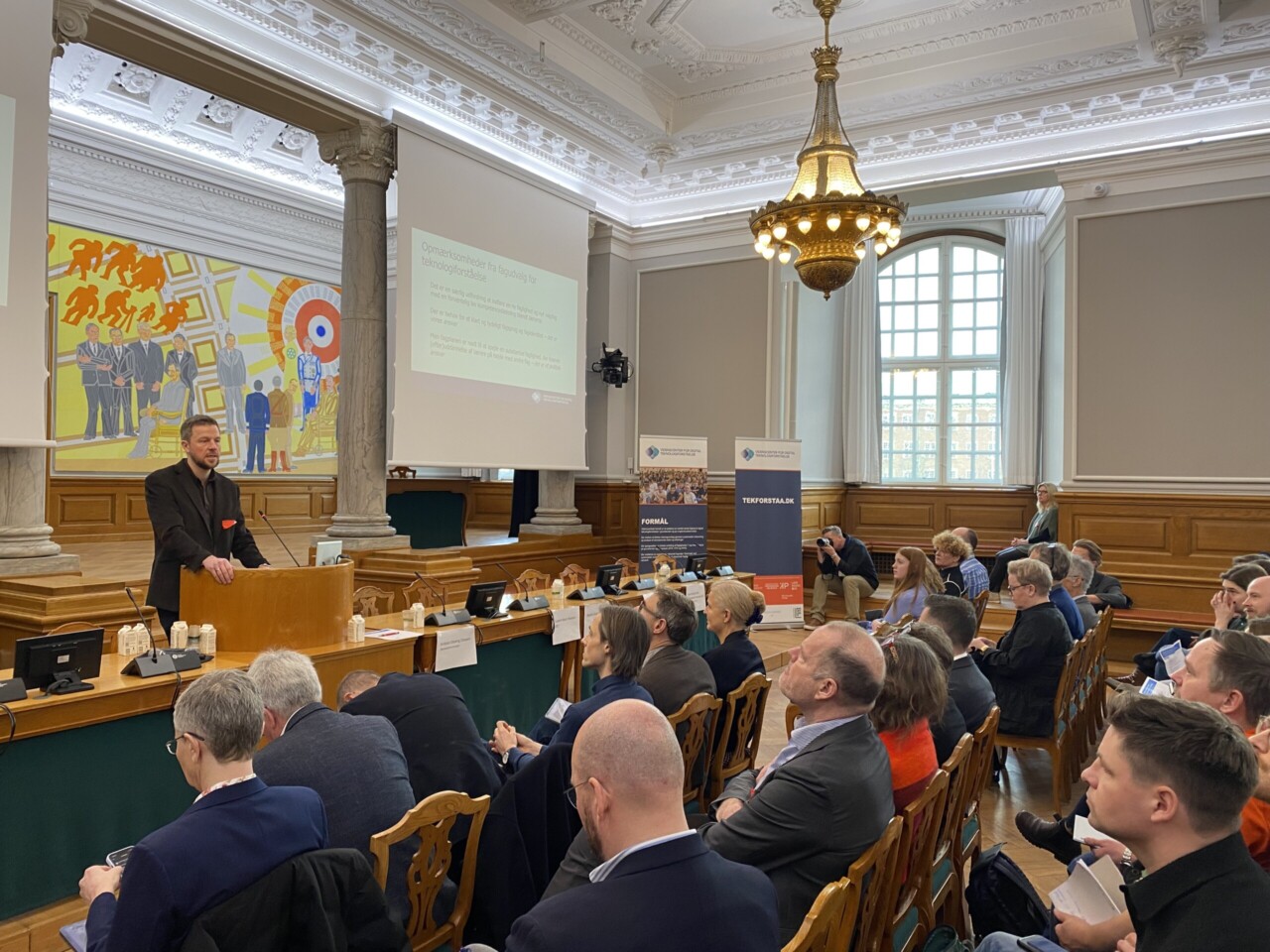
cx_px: 635
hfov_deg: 67.3
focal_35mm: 26
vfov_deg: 53.1
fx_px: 954
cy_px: 476
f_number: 1.8
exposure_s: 1/50
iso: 64
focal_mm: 4.25
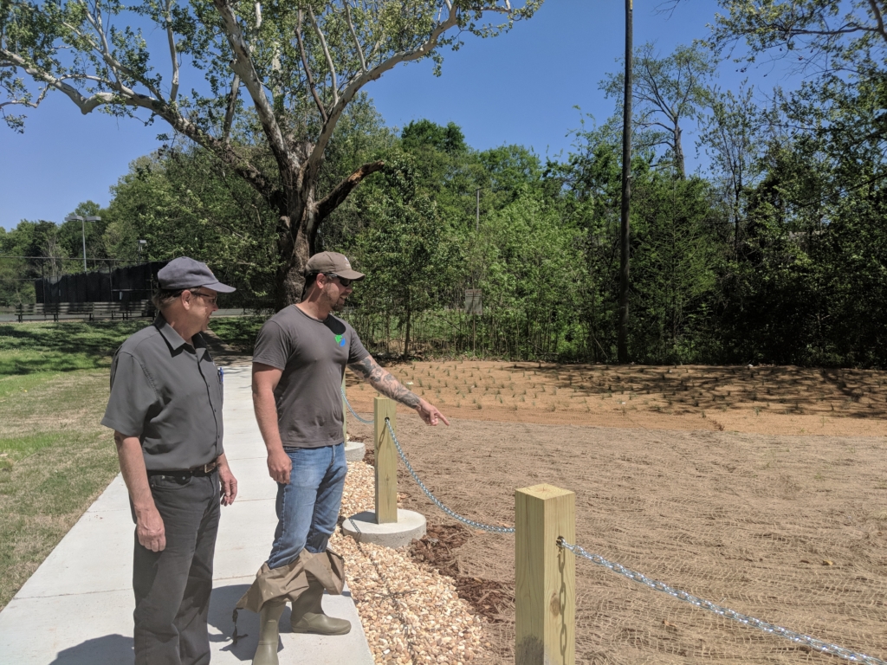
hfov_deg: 65.3
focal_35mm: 27
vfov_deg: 51.4
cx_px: 444
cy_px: 332
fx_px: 692
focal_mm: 4.44
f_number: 1.8
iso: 56
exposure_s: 1/3906
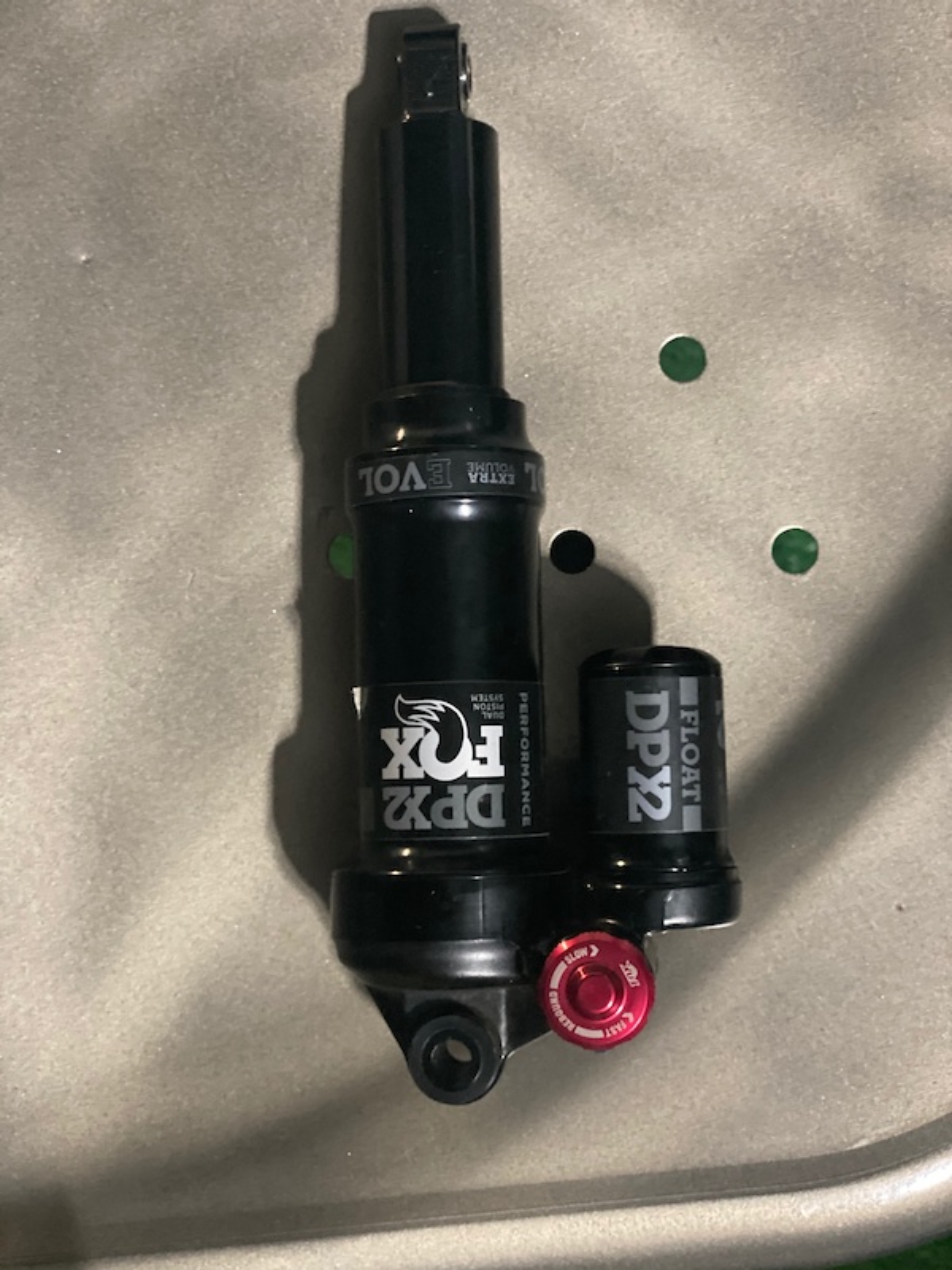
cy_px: 635
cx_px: 476
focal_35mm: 52
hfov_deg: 28.0
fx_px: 1907
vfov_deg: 36.8
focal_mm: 6
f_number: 2
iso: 640
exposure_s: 1/15
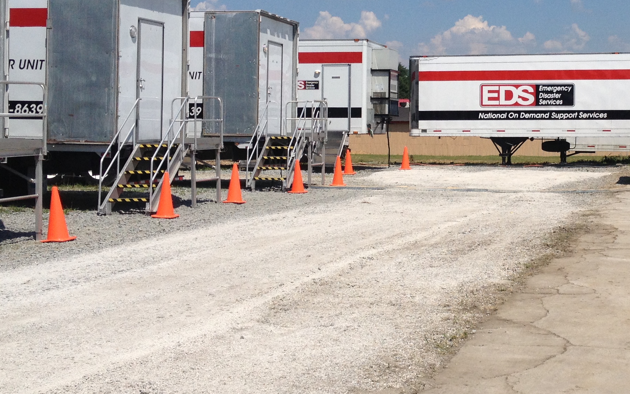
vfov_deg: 19.4
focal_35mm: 67
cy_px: 122
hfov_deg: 30.1
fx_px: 1151
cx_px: 476
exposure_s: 1/3690
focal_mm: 4.28
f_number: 2.4
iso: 50
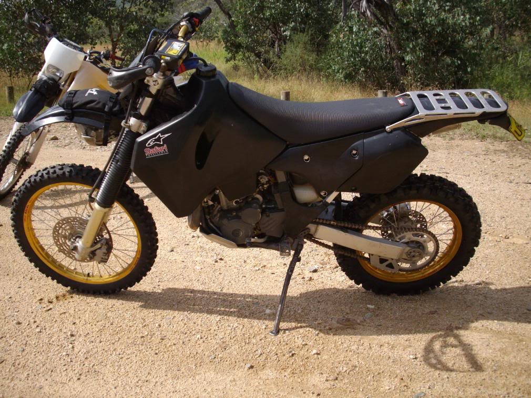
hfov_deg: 50.1
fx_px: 568
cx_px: 266
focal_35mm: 37
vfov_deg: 38.7
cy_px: 199
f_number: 5.6
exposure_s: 1/160
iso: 80
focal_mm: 6.2
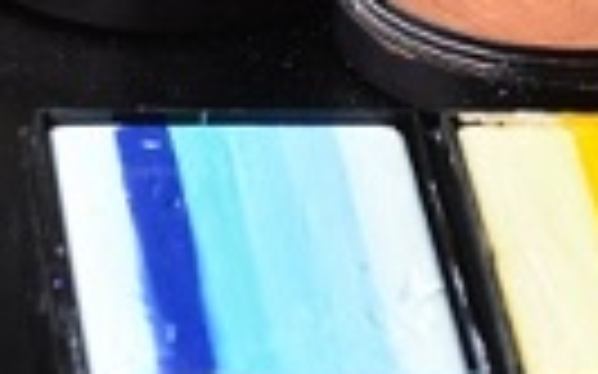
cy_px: -399
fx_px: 6093
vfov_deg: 3.5
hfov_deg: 5.6
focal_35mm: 374
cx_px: 438
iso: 160
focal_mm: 50
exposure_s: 1/200
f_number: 4.5
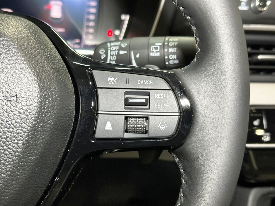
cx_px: 138
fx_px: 381
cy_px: 103
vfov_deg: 30.3
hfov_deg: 39.7
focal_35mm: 48
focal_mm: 6.86
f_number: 1.78
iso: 400
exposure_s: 1/40
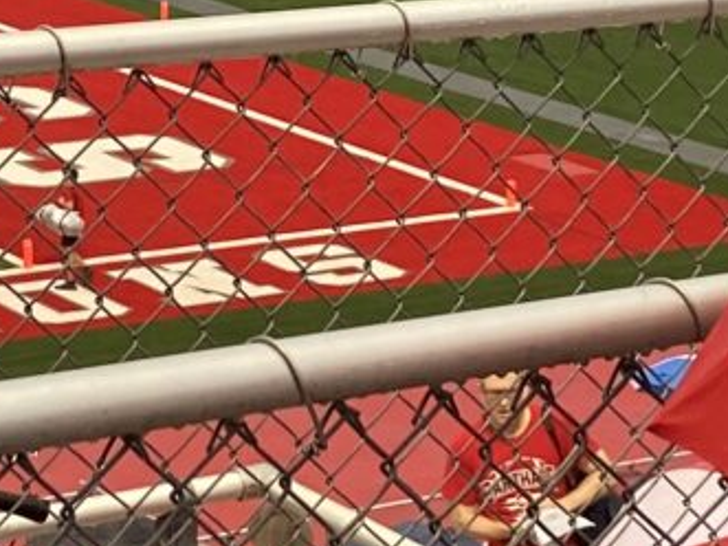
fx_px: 3385
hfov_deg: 12.3
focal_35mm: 161
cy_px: 48
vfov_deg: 9.2
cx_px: 213
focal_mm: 4.25
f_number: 1.8
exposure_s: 1/120
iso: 80
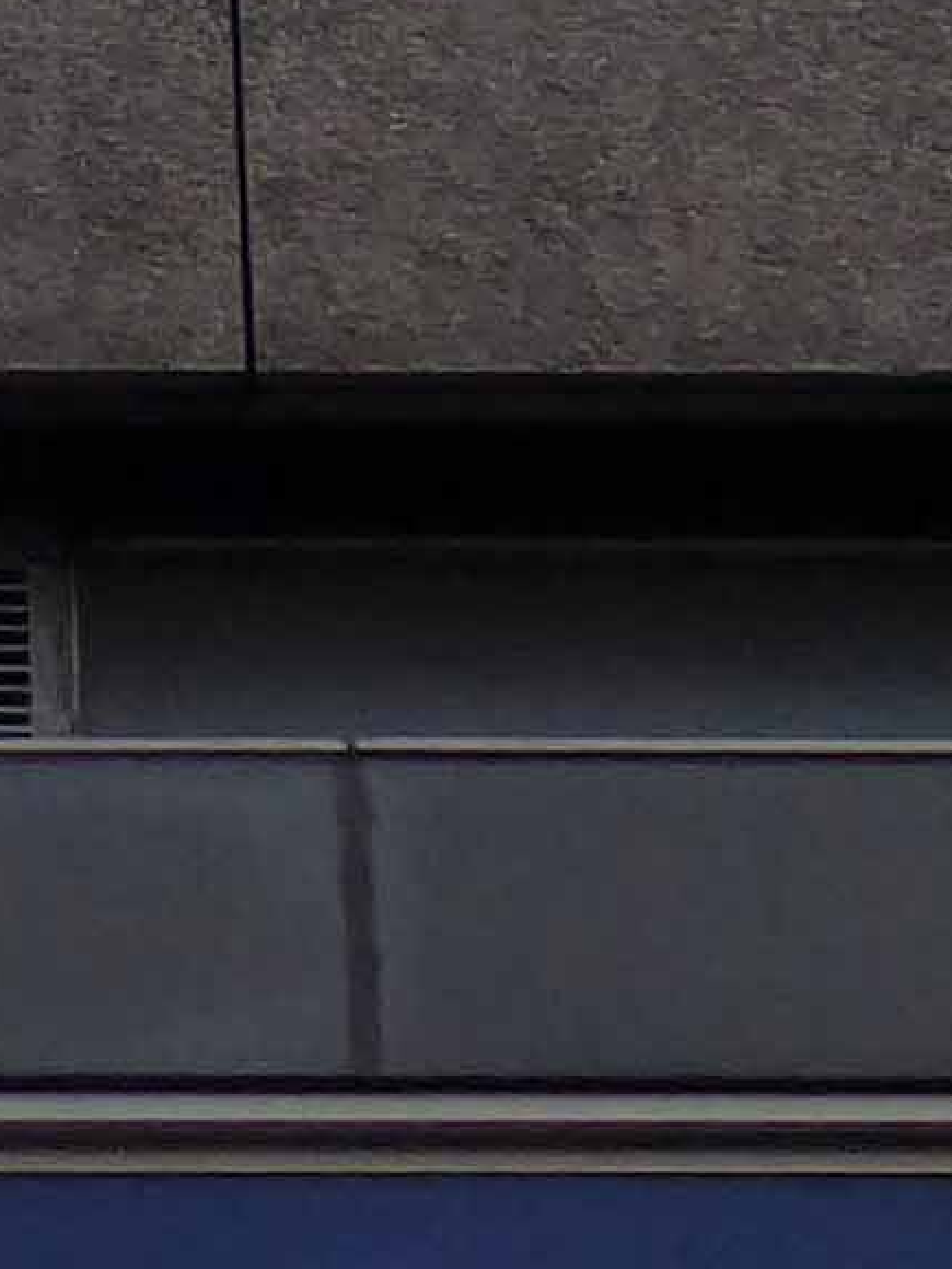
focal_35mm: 393
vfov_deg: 5.0
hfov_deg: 3.8
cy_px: -1041
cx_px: -582
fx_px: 14411
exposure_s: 1/200
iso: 250
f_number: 4.1
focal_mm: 9.6
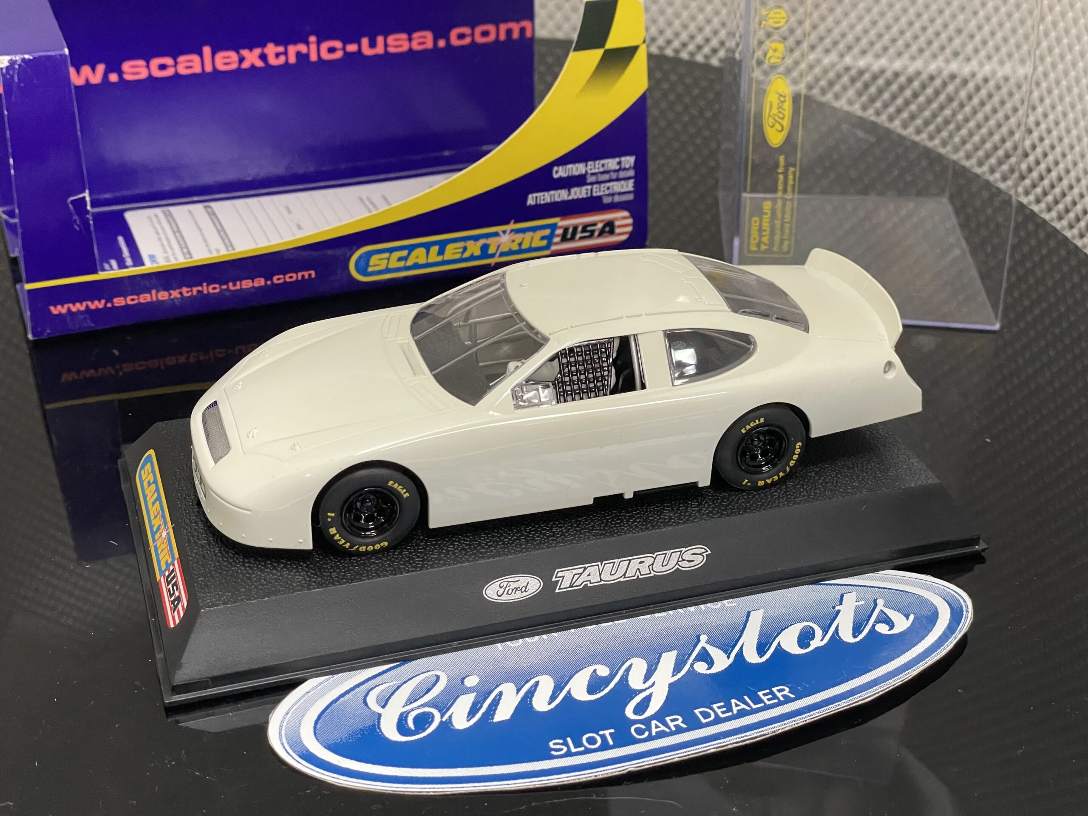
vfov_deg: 28.0
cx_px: 544
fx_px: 1634
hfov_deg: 36.8
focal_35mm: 52
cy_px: 408
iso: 400
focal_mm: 6
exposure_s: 1/60
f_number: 2
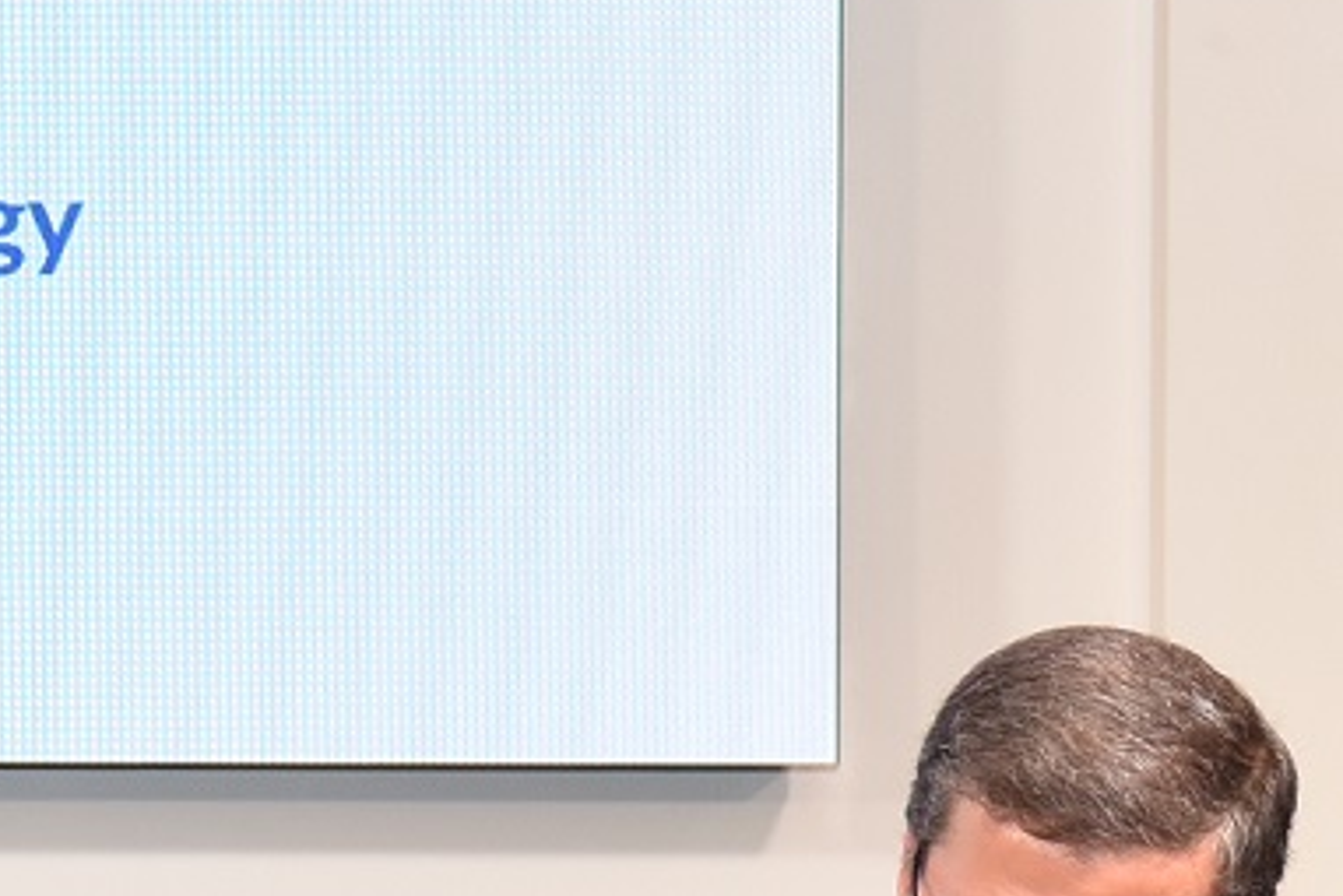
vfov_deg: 6.7
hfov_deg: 9.5
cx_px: -981
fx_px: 7687
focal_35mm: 206
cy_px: 517
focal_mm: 38
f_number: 4
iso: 1000
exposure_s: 1/250
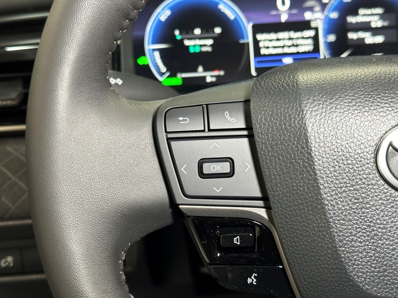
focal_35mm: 48
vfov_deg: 30.3
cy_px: 149
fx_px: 552
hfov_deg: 39.7
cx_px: 199
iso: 400
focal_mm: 6.86
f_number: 1.78
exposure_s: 1/40
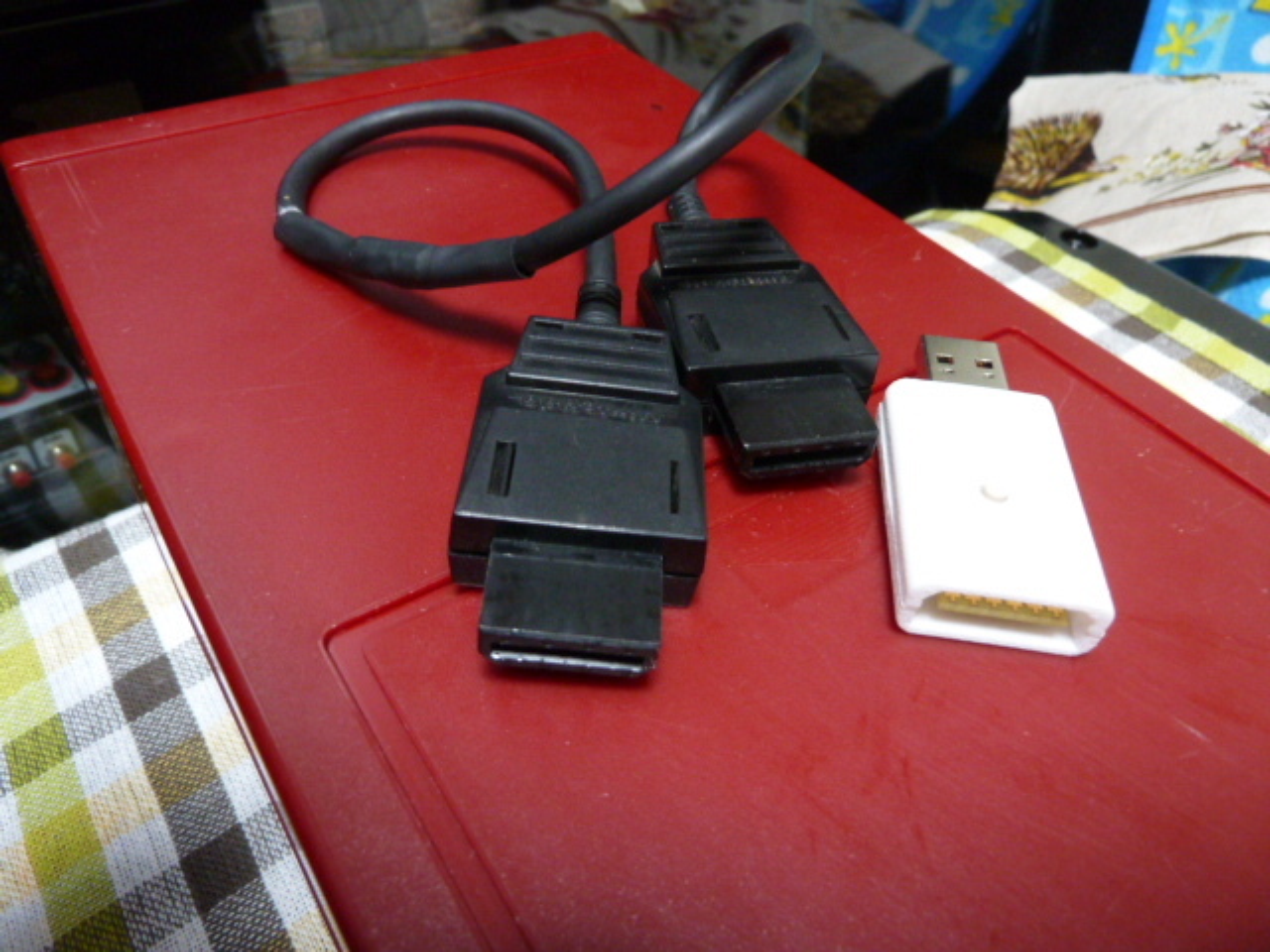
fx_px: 917
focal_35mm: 25
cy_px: 476
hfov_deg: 69.4
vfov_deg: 54.9
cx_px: 635
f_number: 3.3
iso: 400
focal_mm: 4.1
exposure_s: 1/6
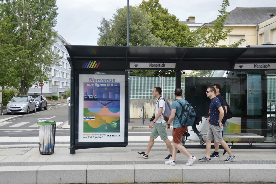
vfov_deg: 28.0
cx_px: 138
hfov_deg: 41.1
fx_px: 368
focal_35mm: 48
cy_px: 92
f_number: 6.3
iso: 100
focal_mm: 32
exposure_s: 1/160
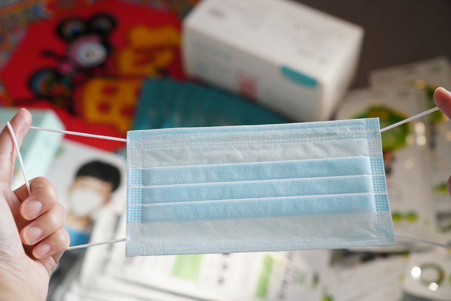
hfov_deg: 29.6
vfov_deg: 20.0
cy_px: 150
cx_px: 226
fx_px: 852
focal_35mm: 68
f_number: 5.6
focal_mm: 68
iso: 4000
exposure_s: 1/640
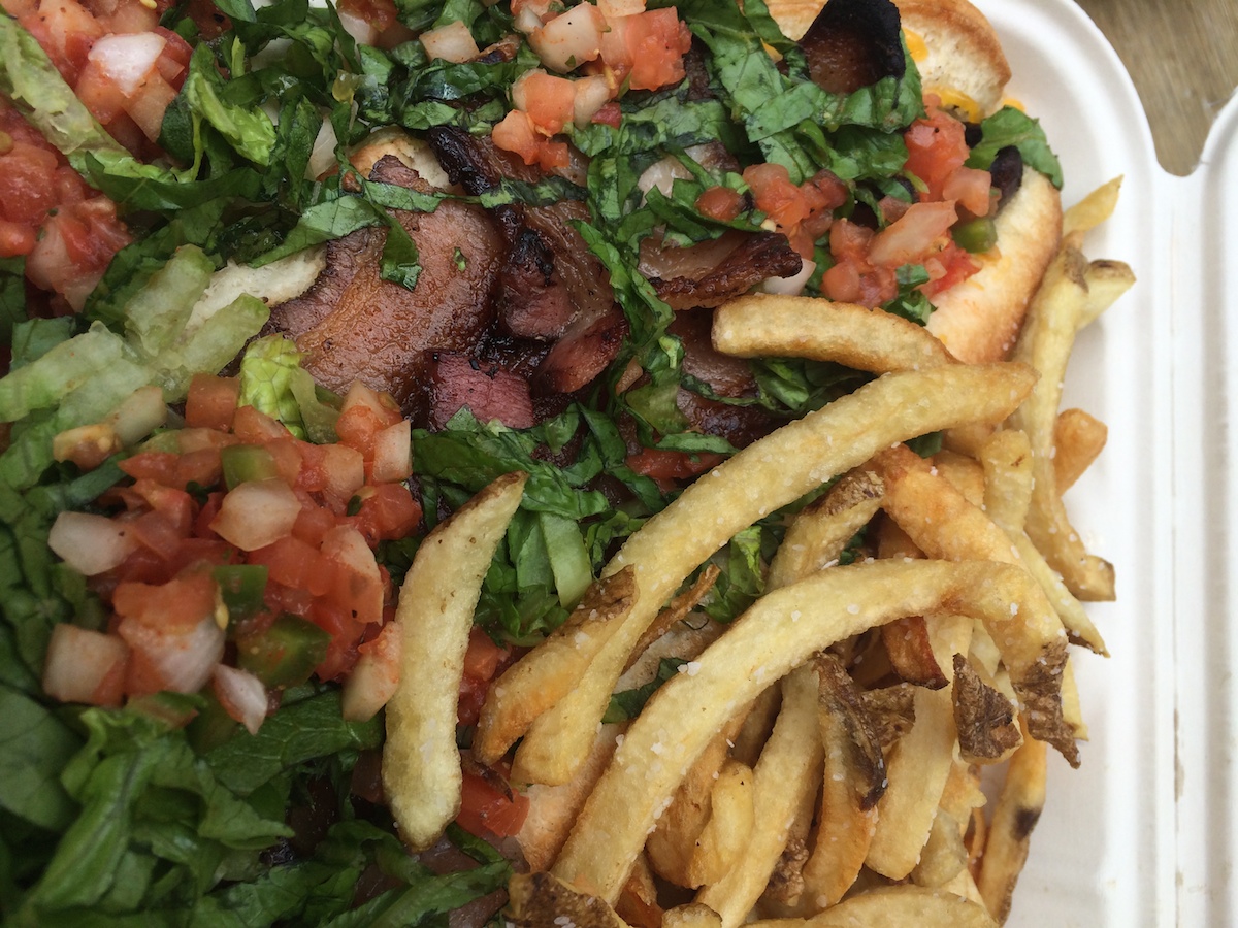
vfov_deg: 46.8
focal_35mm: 30
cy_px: 464
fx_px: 1073
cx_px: 619
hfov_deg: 60.0
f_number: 2.2
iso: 32
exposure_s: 1/253
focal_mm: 4.12
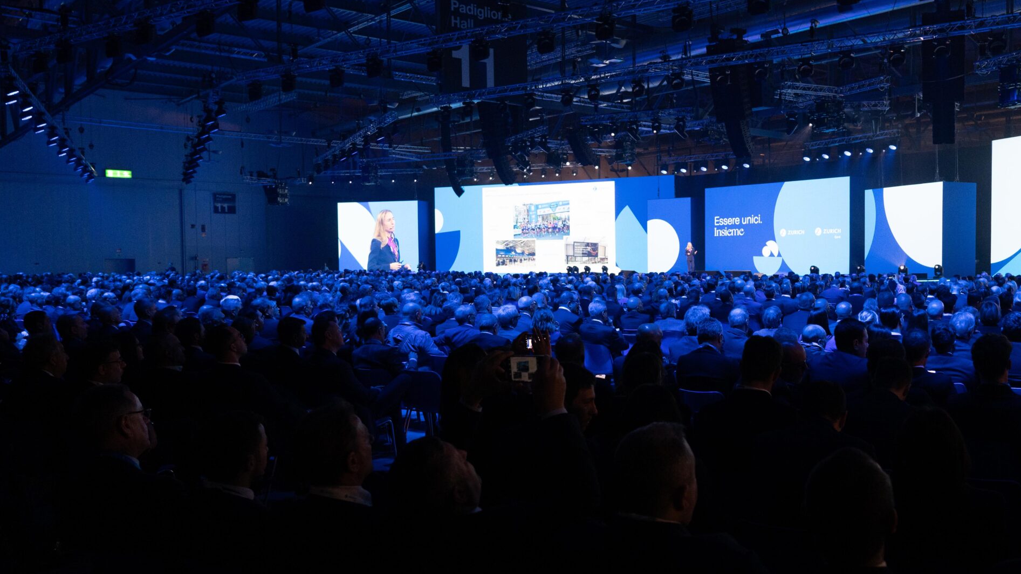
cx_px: 639
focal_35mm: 34
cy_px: 303
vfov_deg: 34.6
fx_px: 921
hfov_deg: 57.3
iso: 3200
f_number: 4
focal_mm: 24
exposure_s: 1/125
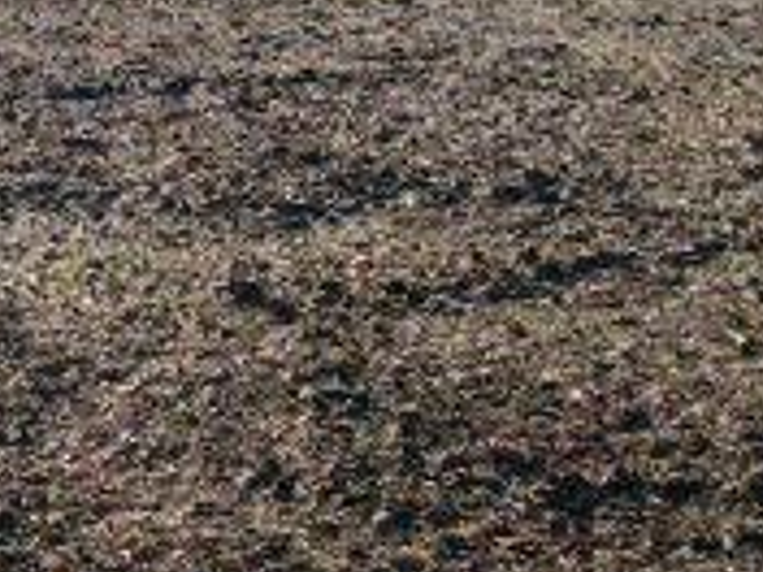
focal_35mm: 140
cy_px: -399
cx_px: -711
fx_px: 3086
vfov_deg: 10.1
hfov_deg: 12.6
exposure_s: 1/12000
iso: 100
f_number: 2
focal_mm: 6.83
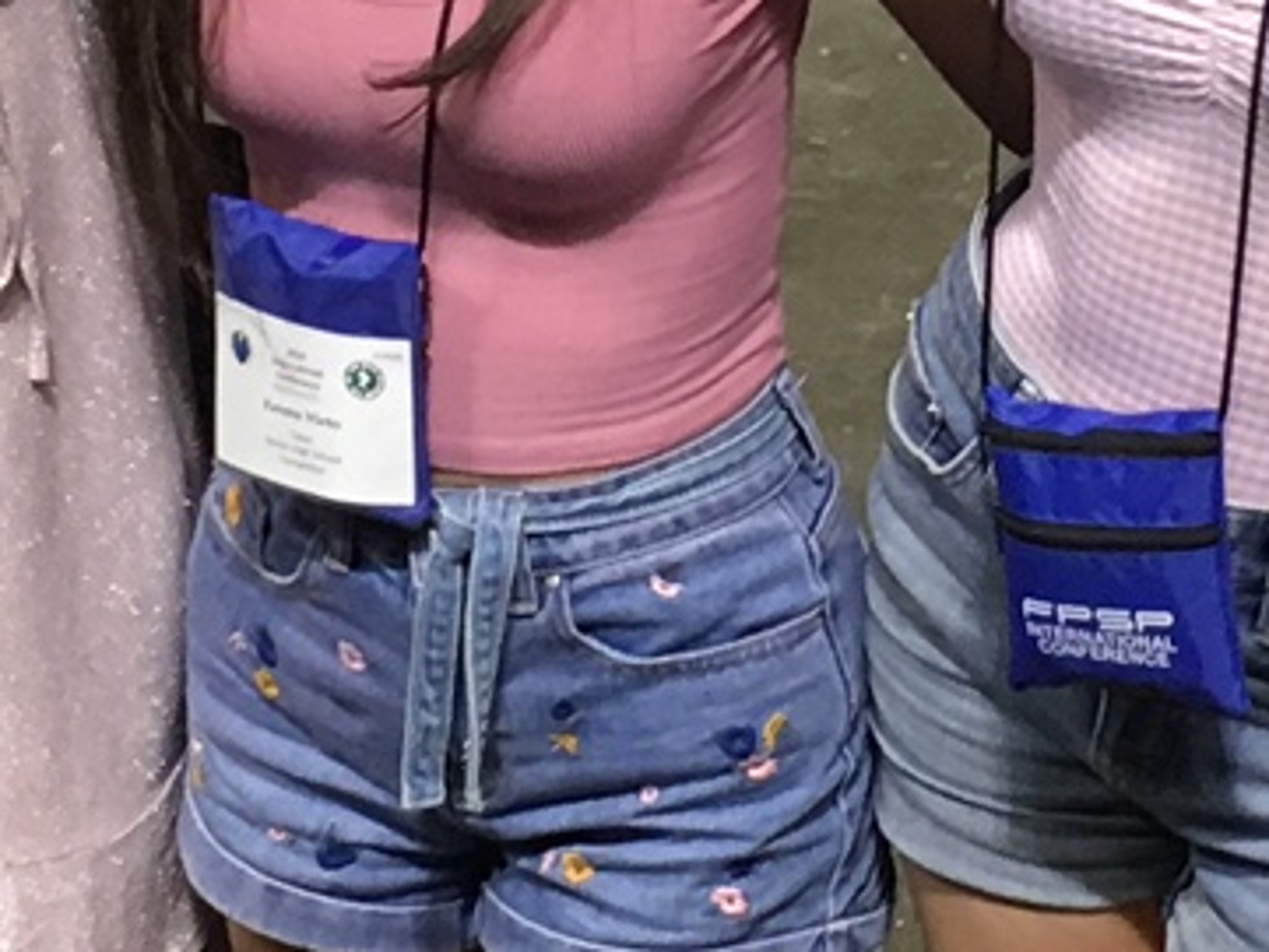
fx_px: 5941
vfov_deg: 9.1
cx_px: 798
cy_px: 67
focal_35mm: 162
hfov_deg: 12.2
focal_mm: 4.15
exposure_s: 1/30
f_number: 2.2
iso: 80
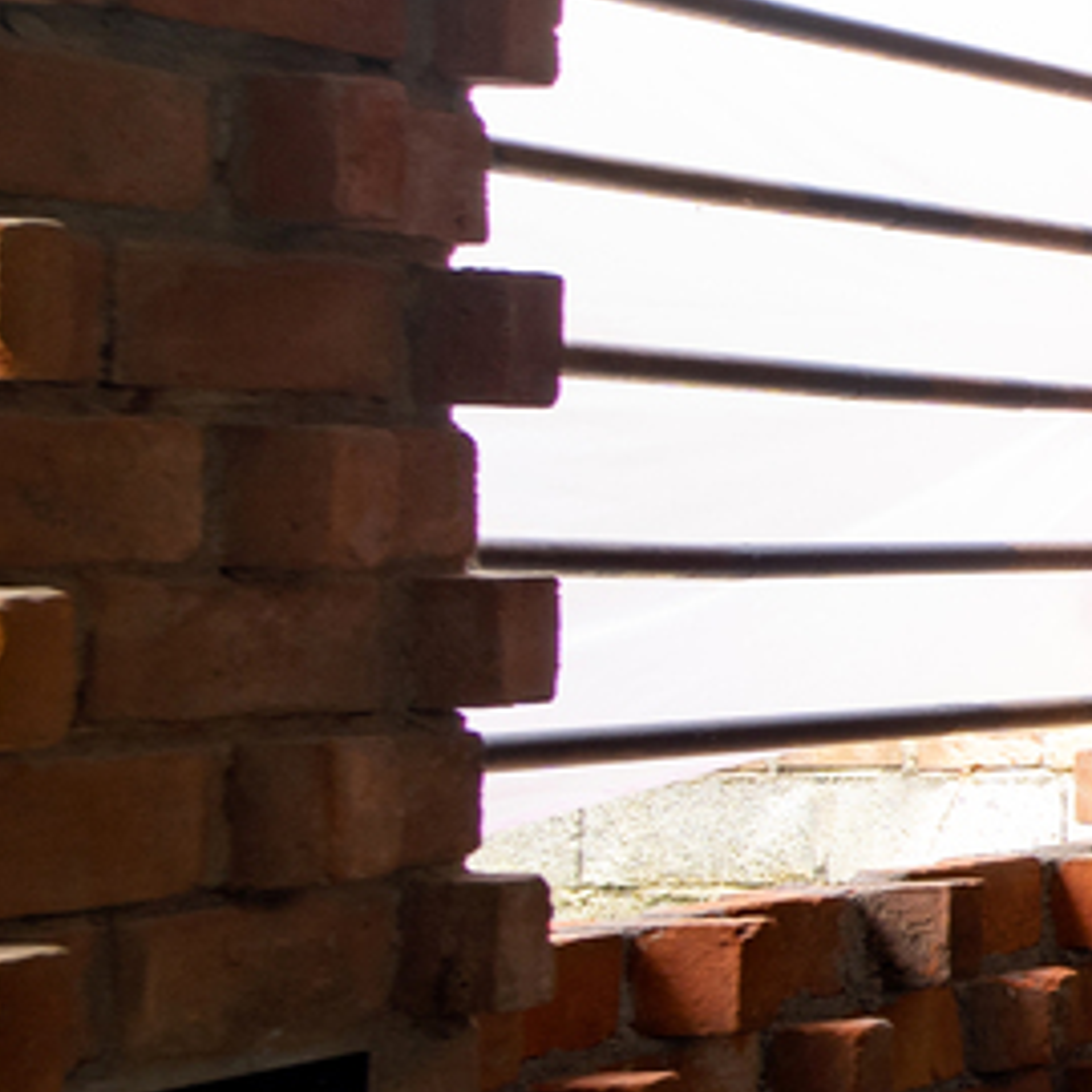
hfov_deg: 12.8
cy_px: 522
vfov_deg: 20.4
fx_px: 3034
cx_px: 2936
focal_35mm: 85
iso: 50
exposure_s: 1/20
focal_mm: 18
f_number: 4
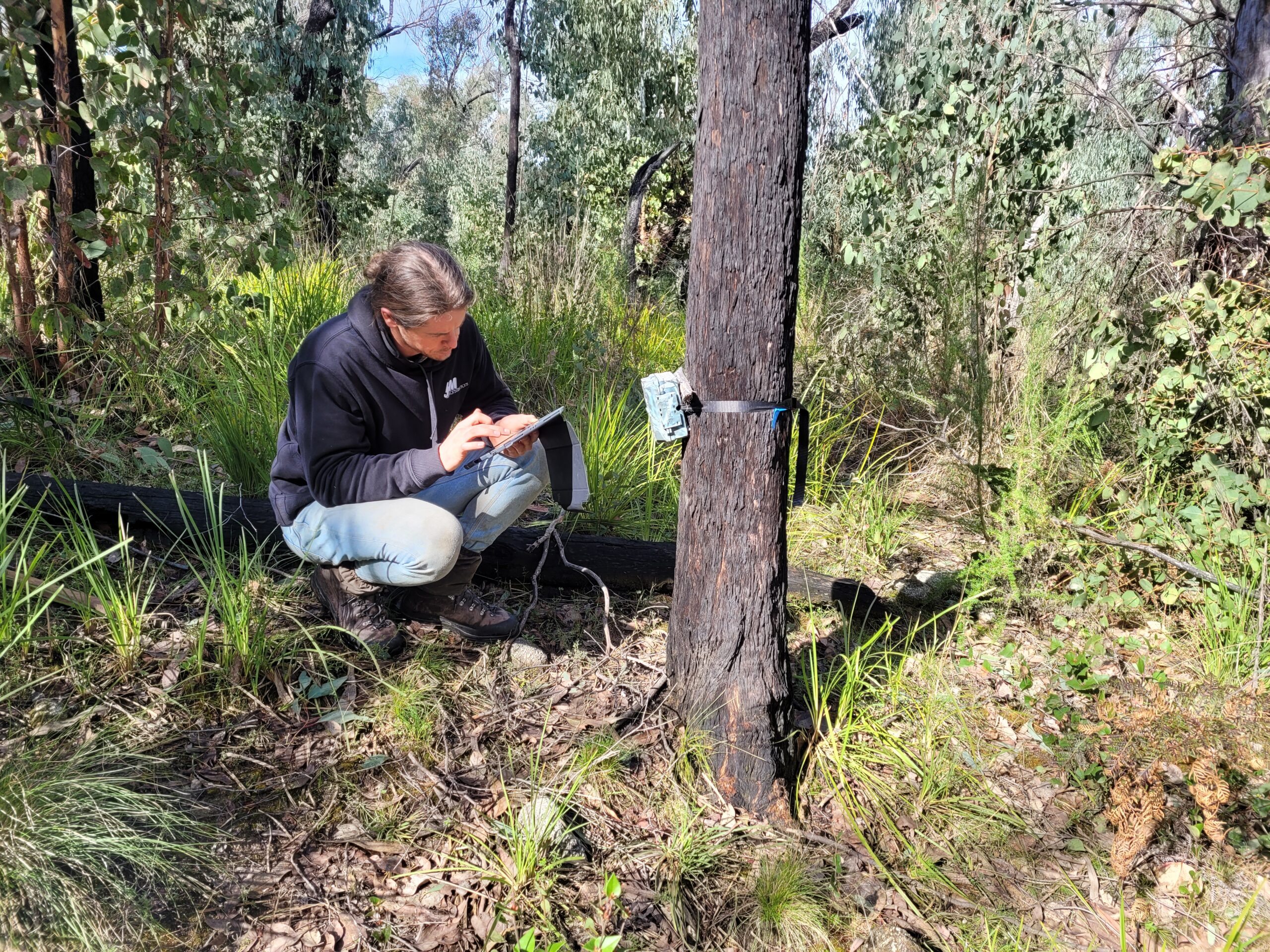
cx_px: 635
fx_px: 954
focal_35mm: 26
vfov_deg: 53.1
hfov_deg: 67.3
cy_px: 476
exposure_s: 1/431
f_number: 1.8
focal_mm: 5.4
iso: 40
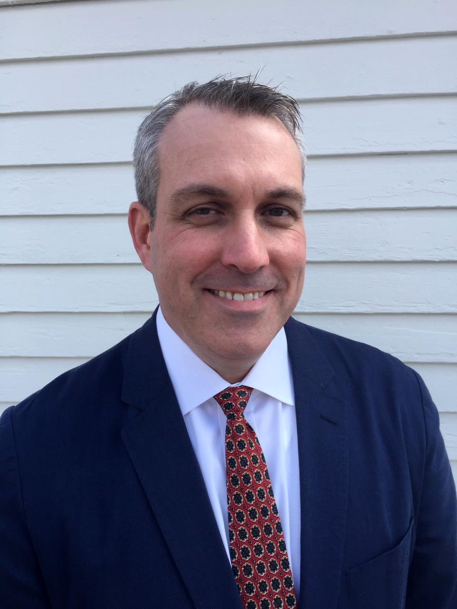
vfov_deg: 61.7
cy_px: 304
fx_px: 510
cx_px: 228
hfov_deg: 48.2
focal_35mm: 29
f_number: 2.2
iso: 32
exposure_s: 1/391
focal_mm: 4.15
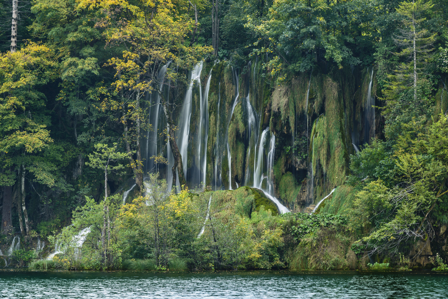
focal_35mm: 120
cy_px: 150
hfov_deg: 17.1
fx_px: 1494
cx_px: 224
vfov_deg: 11.4
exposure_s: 1/1.67
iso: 100
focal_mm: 120
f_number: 10
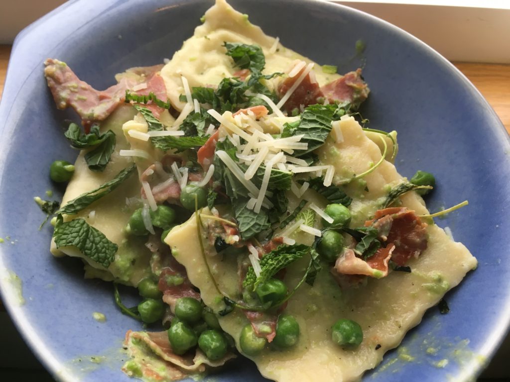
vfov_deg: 48.2
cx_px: 255
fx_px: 427
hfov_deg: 61.7
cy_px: 191
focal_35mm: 29
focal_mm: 4.15
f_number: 2.2
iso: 64
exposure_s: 1/30
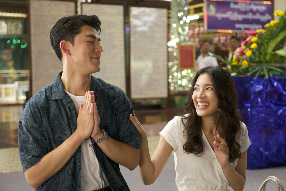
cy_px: 96
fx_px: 556
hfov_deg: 28.8
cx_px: 143
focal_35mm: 70
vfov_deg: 19.5
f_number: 5.6
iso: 2000
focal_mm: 70
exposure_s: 1/100
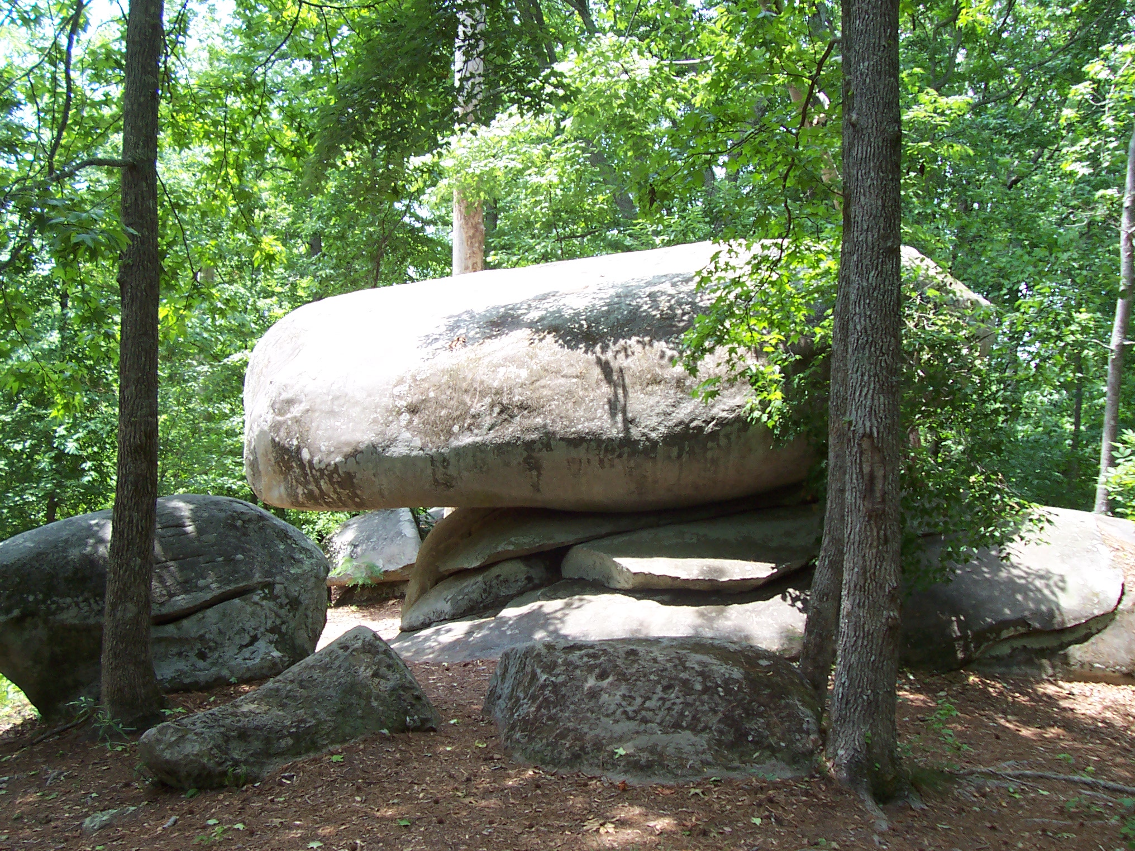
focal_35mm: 37
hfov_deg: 50.1
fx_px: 1213
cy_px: 426
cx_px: 568
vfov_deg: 38.7
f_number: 2.8
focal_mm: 5.6
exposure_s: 1/180
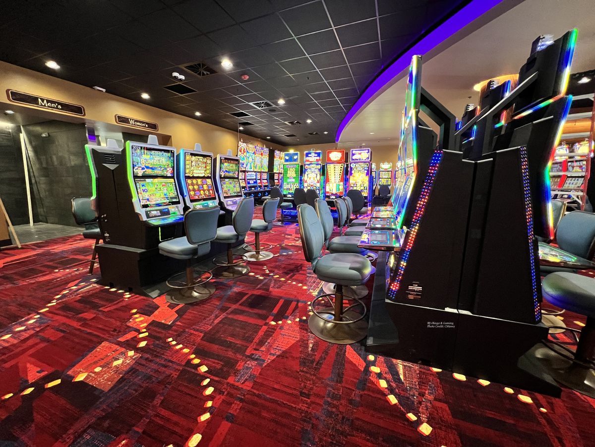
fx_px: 223
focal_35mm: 13
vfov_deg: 89.9
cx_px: 298
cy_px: 224
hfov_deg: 106.2
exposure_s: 1/60
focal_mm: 1.57
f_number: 1.8
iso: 640
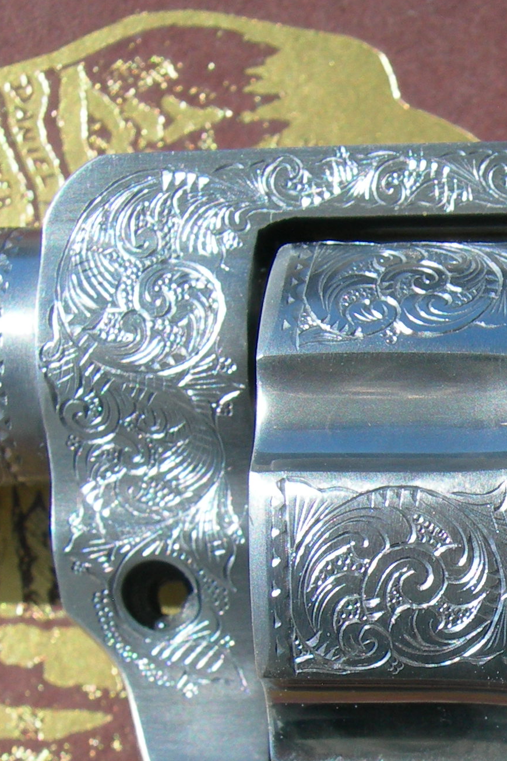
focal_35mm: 93
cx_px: 617
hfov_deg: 14.2
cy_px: 667
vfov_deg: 21.5
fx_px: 1966
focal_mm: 7.8
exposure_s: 1/430
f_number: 4.8
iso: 50
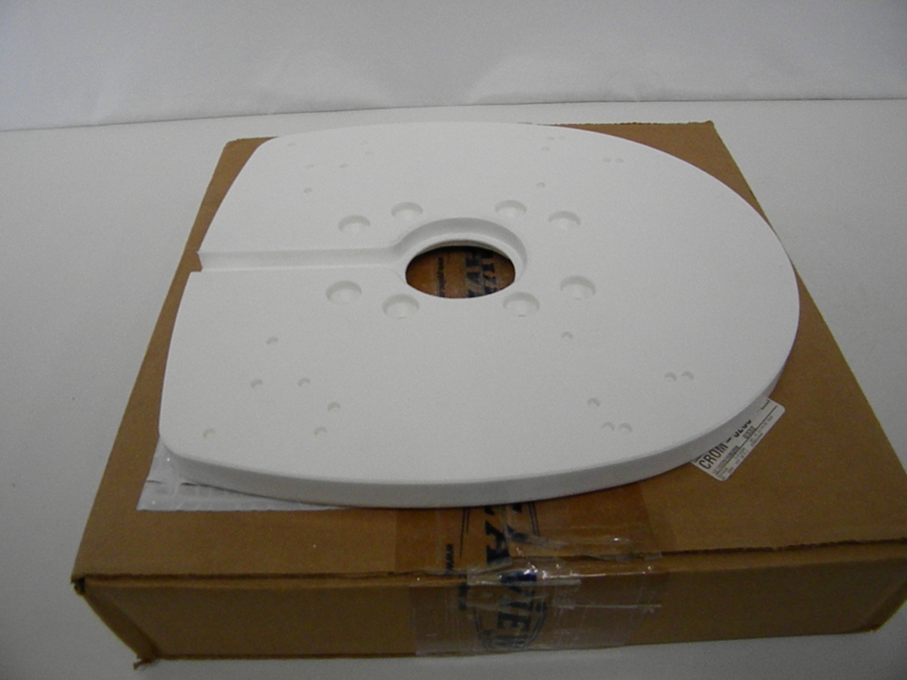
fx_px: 734
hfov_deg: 63.4
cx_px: 454
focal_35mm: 28
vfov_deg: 49.7
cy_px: 340
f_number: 3.5
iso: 720
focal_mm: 5
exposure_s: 1/1000
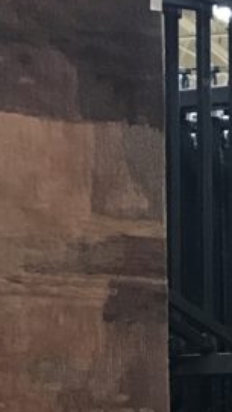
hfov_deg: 7.0
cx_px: -6
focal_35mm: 172
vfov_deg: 12.2
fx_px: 1881
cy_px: 517
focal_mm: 3.99
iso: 40
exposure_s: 1/15
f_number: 1.8
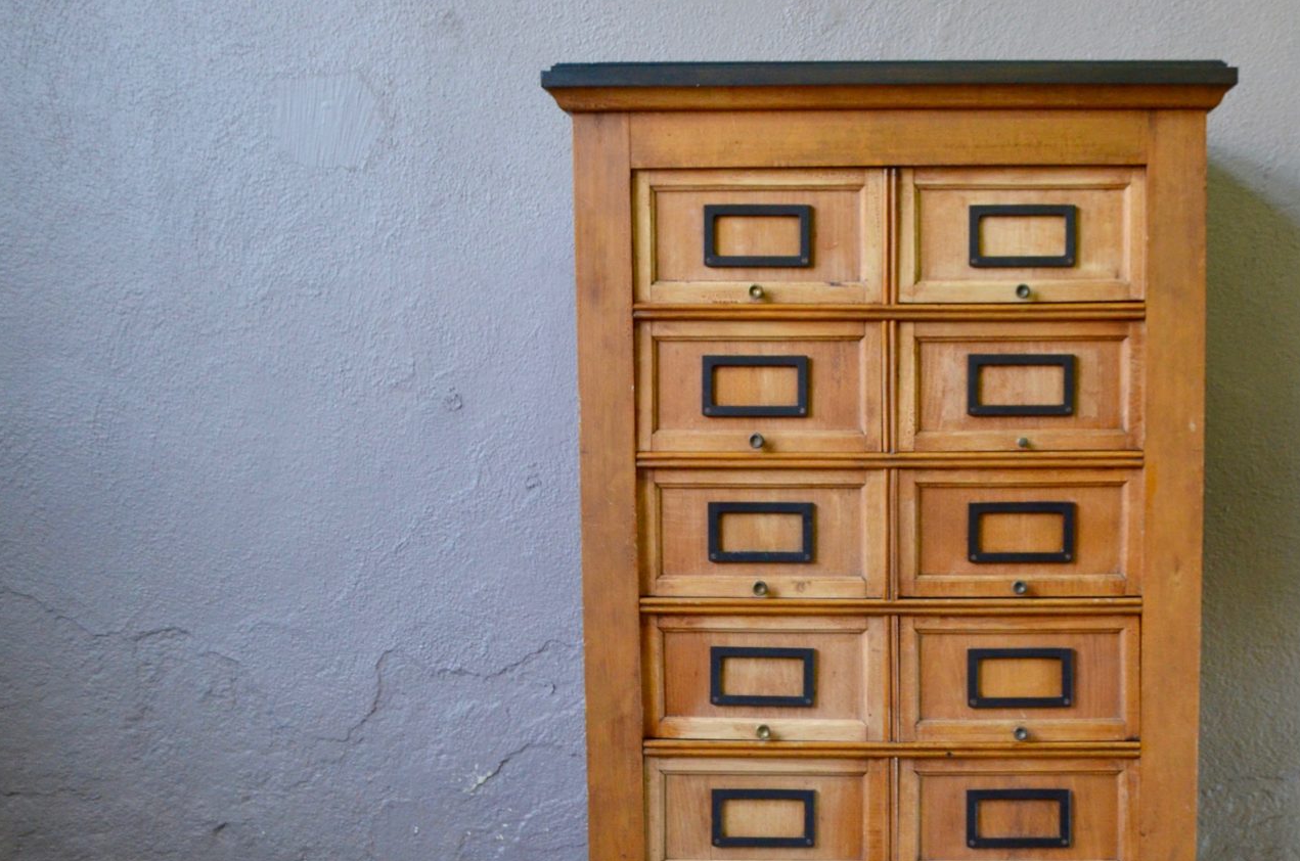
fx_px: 2090
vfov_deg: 23.1
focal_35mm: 58
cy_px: 641
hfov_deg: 34.3
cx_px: 831
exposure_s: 1/80
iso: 1250
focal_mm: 24
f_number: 4.2
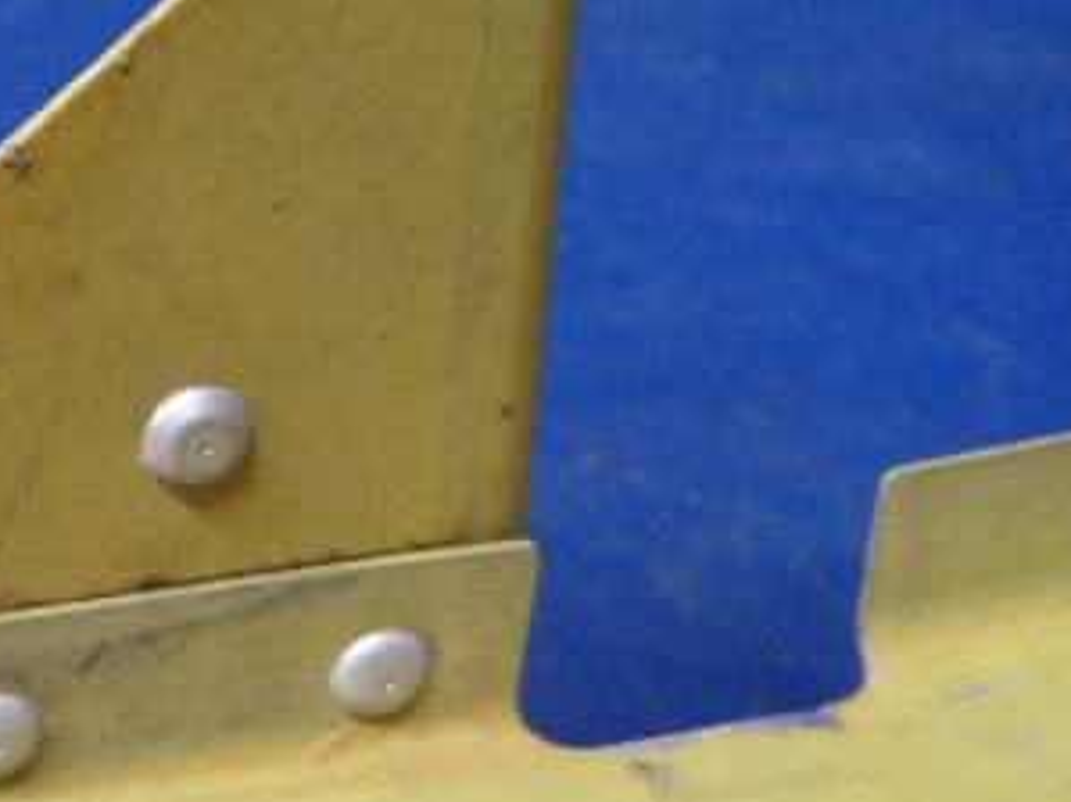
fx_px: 1856
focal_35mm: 60
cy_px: 340
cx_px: 14
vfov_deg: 24.4
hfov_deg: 30.1
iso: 640
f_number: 3.9
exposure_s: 1/30
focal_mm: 5
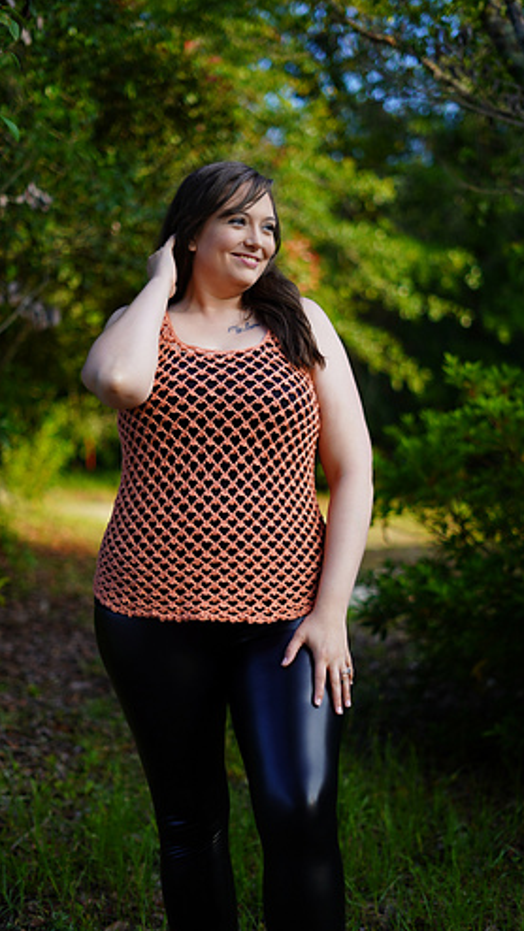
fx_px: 1309
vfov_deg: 39.2
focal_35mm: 53
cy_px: 466
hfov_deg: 22.6
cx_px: 240
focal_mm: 50
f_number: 1.8
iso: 100
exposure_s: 1/800
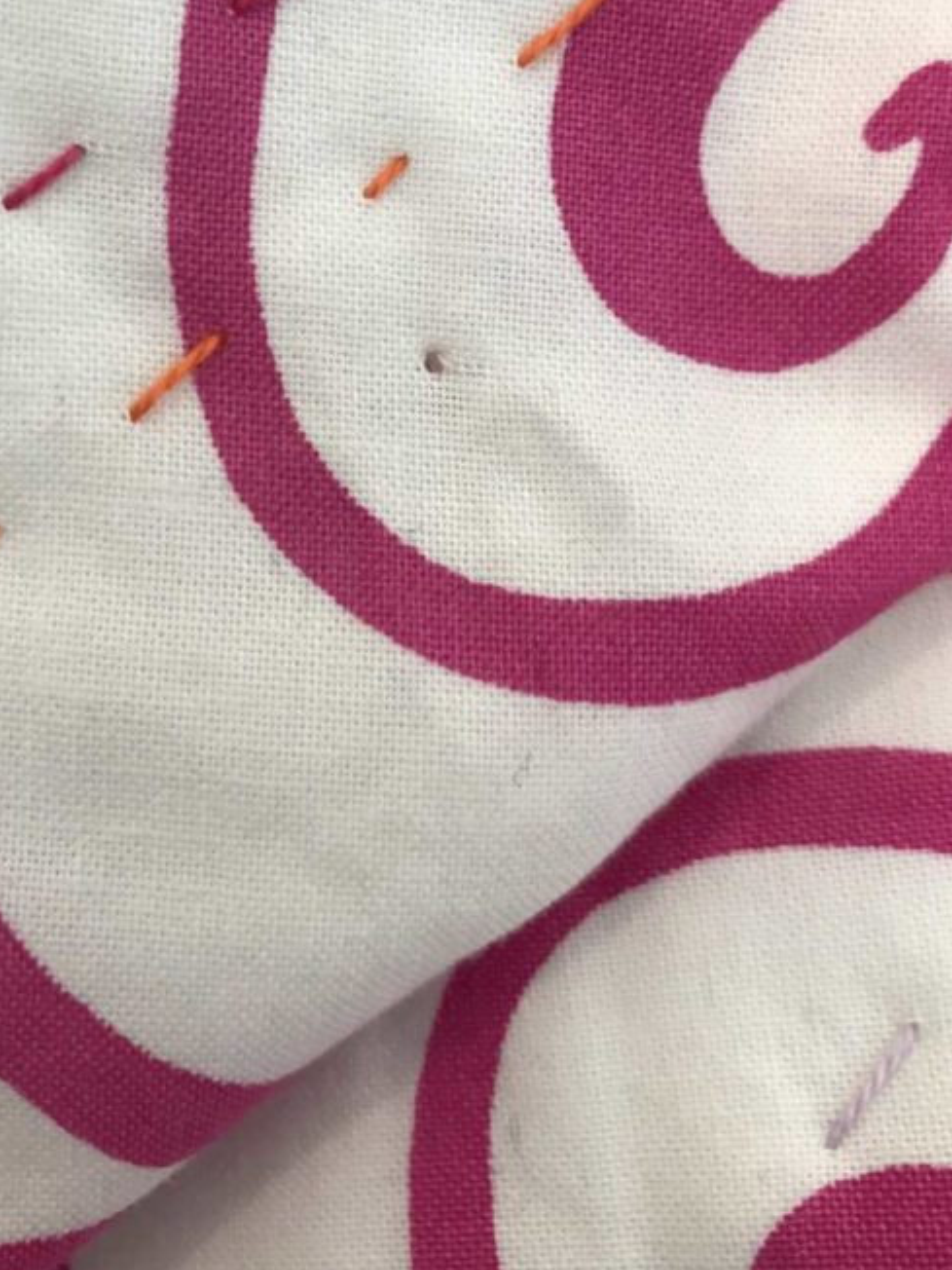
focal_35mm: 44
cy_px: 339
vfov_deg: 41.8
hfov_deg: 32.9
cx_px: 493
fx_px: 1613
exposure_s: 1/60
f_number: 1.8
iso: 32
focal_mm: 3.99
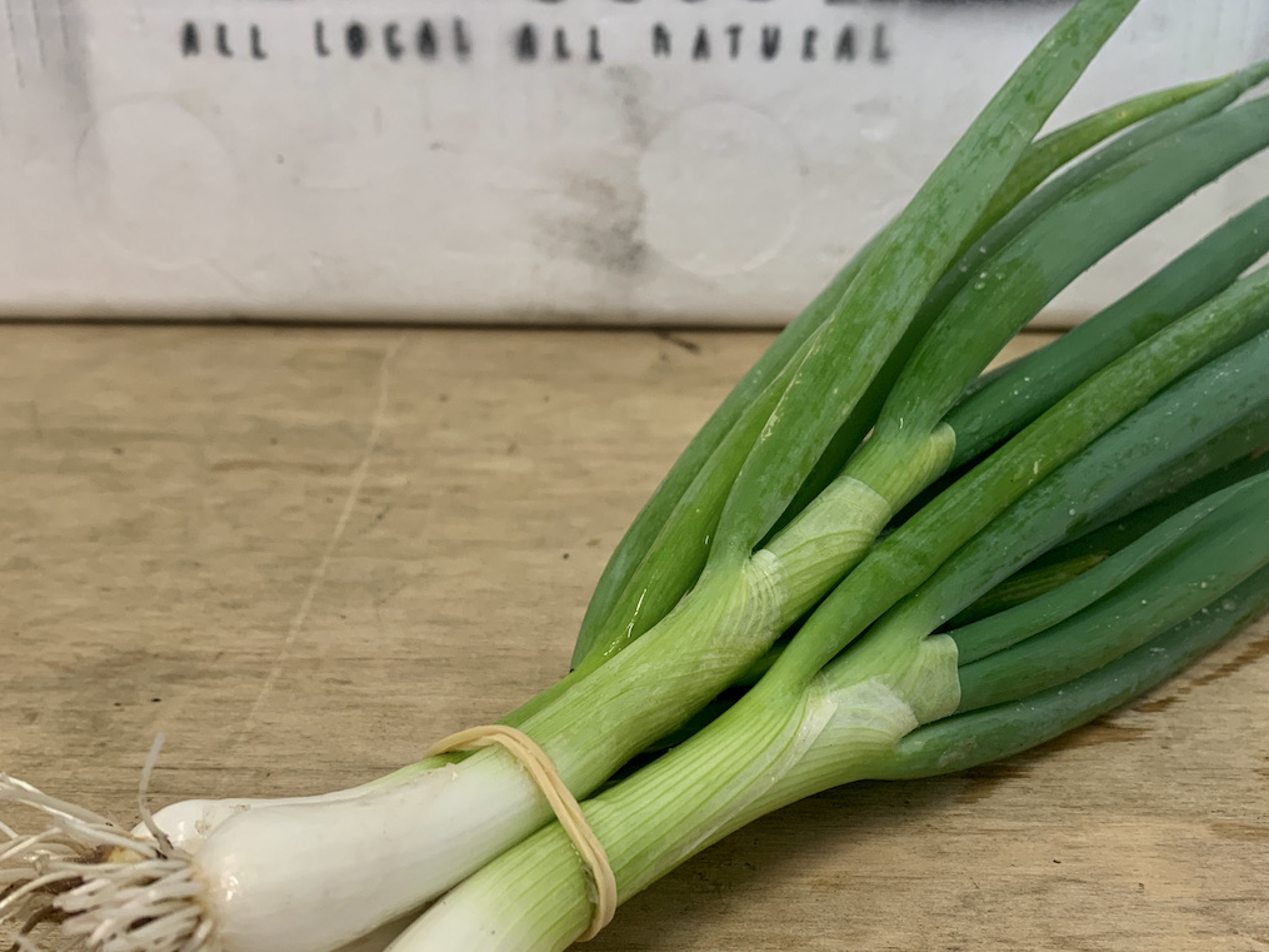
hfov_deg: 52.6
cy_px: 539
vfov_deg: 40.6
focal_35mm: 35
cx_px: 638
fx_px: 1283
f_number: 1.8
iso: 80
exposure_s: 1/50
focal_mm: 4.25
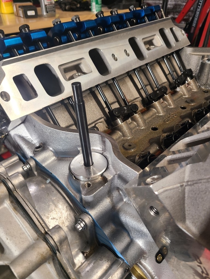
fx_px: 210
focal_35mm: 26
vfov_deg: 67.3
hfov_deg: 53.1
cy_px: 140
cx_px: 105
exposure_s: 1/60
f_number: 1.8
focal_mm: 5.4
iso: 80
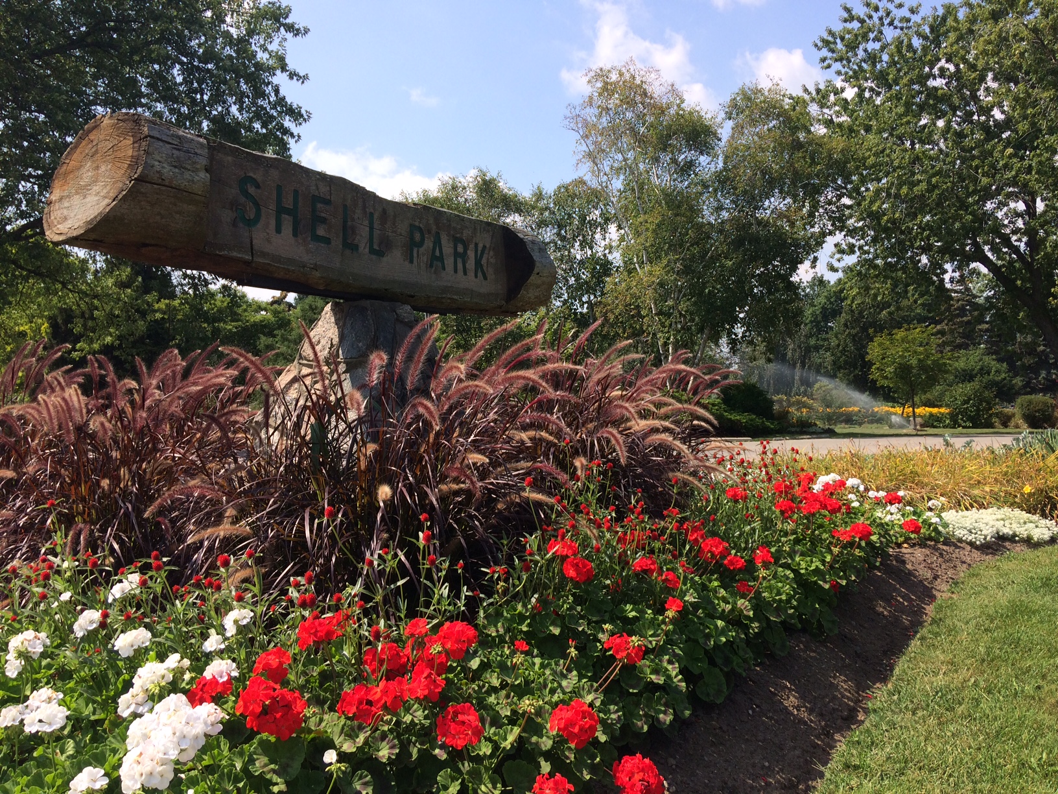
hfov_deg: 61.7
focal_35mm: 29
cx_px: 529
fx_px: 886
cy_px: 397
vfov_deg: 48.2
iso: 32
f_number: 2.2
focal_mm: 4.15
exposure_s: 1/1368
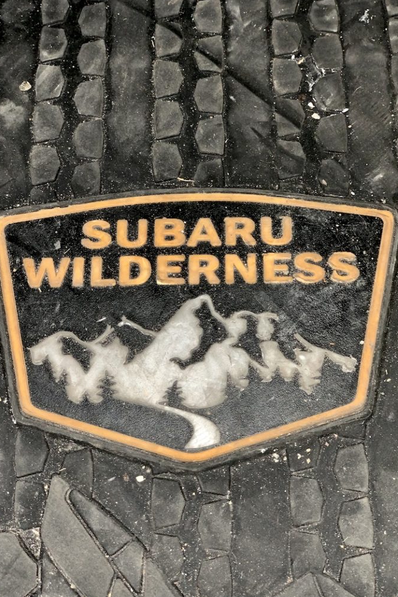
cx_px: 212
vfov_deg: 36.3
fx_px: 912
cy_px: 301
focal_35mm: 55
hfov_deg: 24.6
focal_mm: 6
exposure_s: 1/34
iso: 50
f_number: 2.4
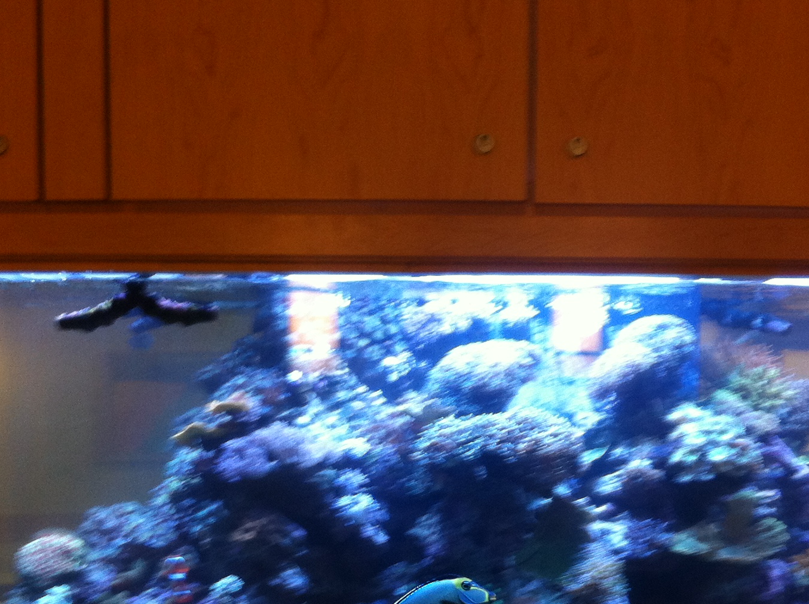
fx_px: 1563
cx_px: 479
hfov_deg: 29.0
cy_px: 489
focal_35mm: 67
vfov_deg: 21.6
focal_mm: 3.85
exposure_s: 1/15
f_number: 2.8
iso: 100
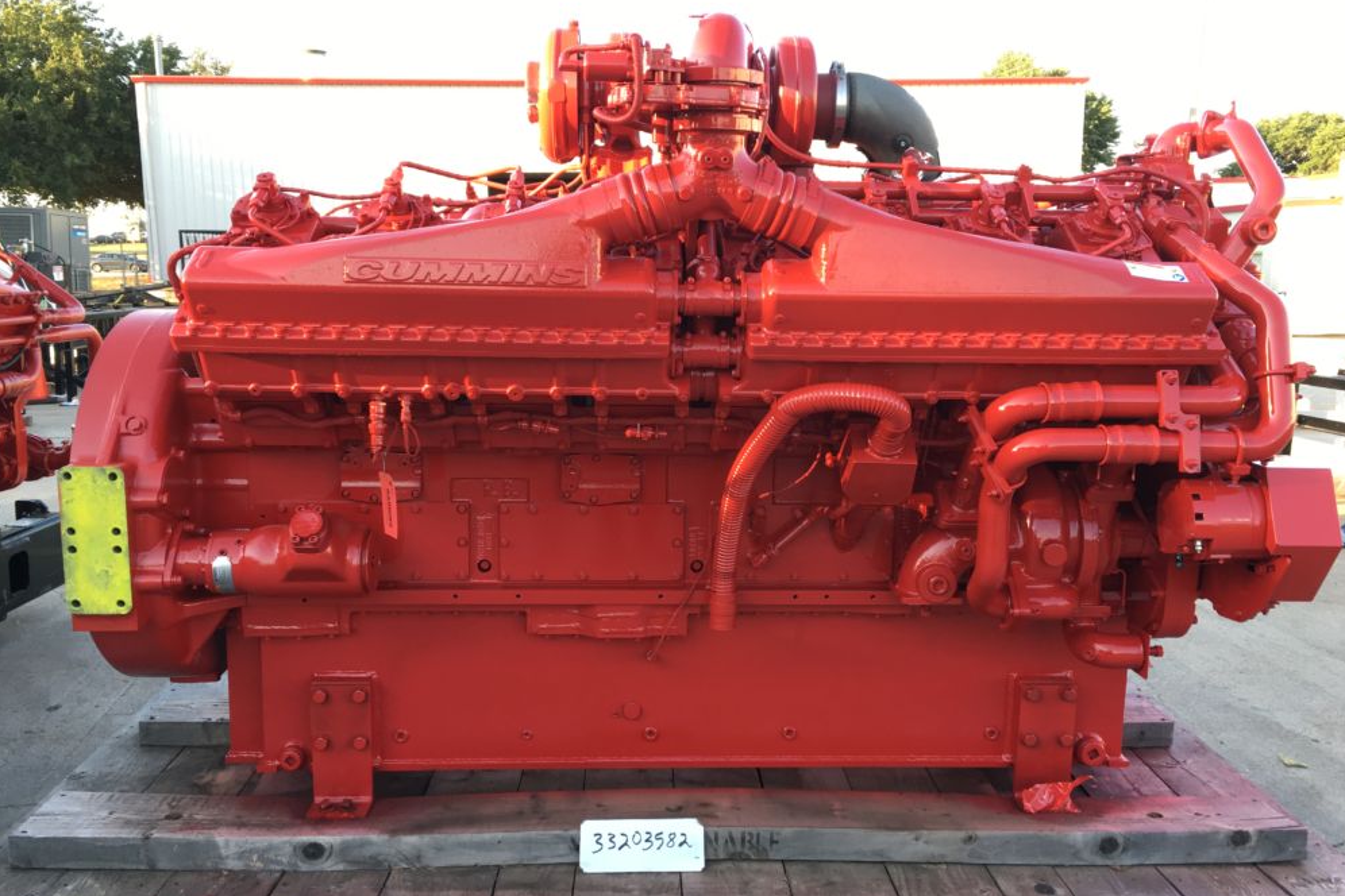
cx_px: 689
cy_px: 456
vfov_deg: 42.3
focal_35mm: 31
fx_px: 1158
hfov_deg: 60.3
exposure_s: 1/120
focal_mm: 4.15
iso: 32
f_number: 2.2
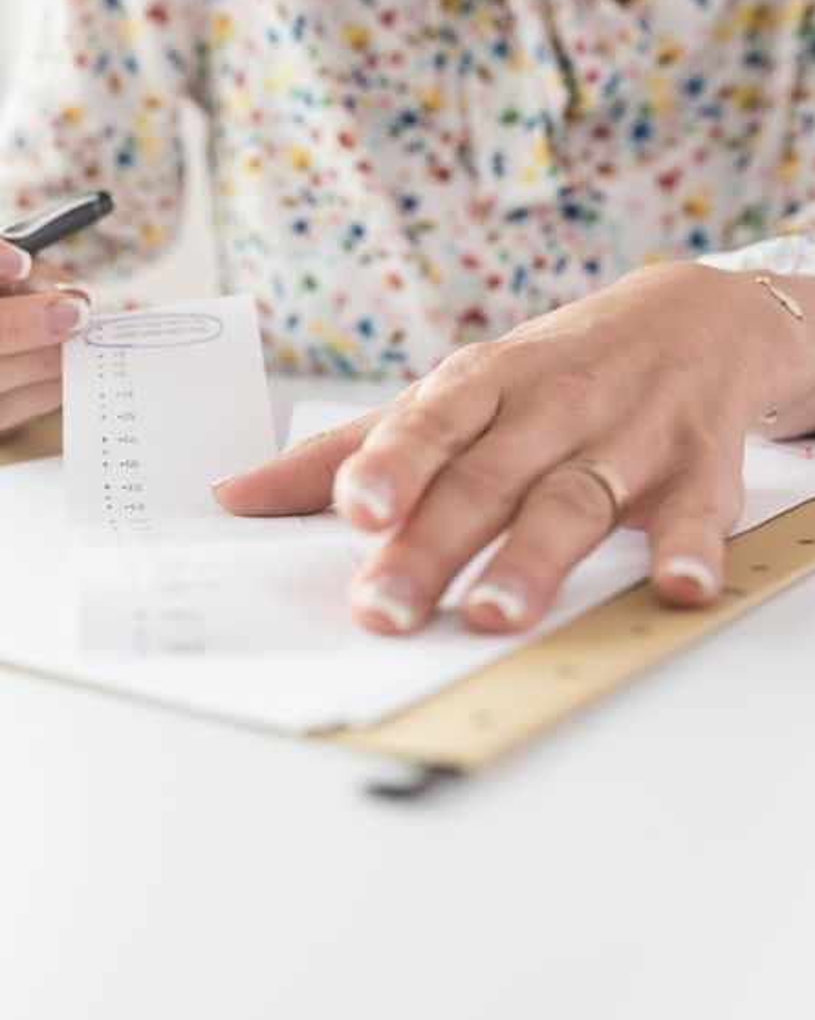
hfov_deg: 29.3
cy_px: 508
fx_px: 1509
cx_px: 131
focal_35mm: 50
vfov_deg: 37.4
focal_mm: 35
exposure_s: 1/125
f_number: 4
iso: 125
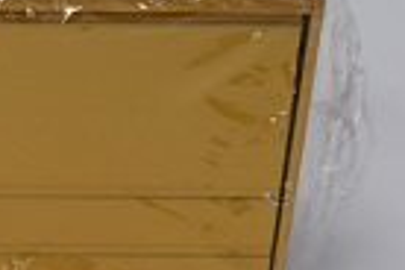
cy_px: -6
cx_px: -889
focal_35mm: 309
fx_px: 3474
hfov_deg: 6.1
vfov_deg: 4.4
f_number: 8
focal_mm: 27
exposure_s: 1/250
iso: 400
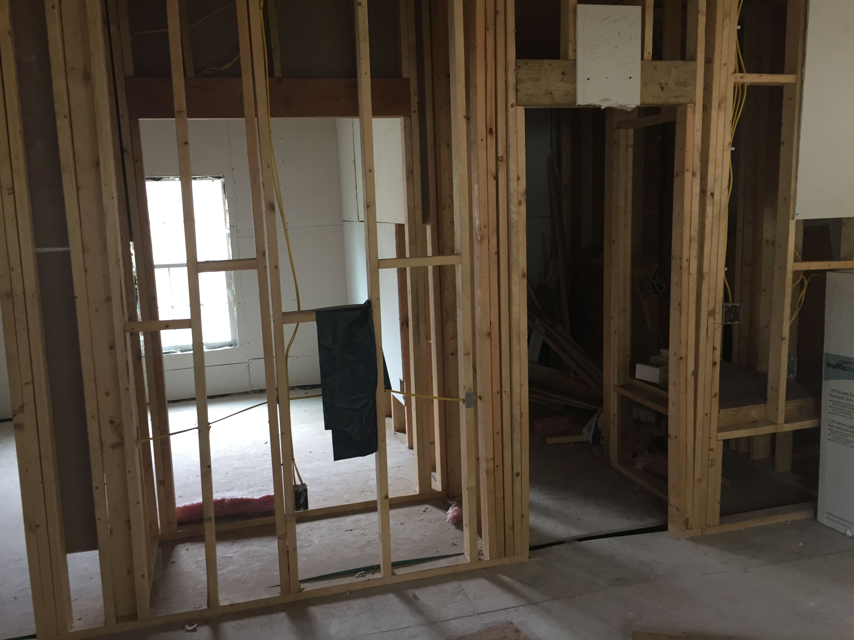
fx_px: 715
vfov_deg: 48.2
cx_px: 427
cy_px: 320
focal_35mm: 29
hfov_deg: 61.7
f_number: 2.2
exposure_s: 1/30
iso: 100
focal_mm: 4.15
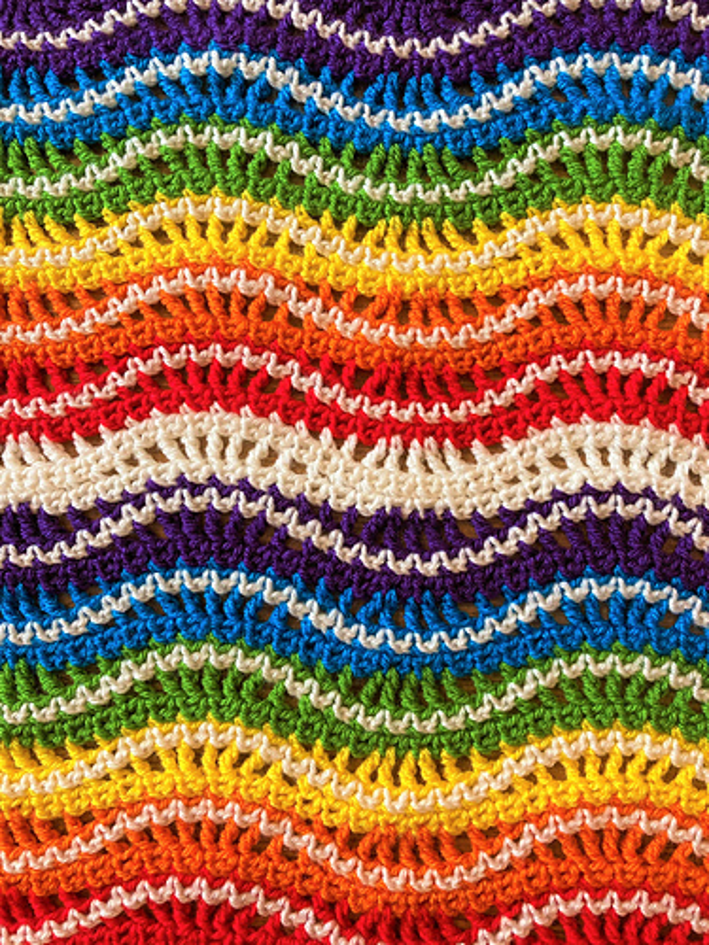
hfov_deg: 49.7
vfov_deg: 63.4
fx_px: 765
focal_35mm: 28
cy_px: 472
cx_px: 354
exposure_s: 1/50
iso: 100
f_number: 1.8
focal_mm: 3.99
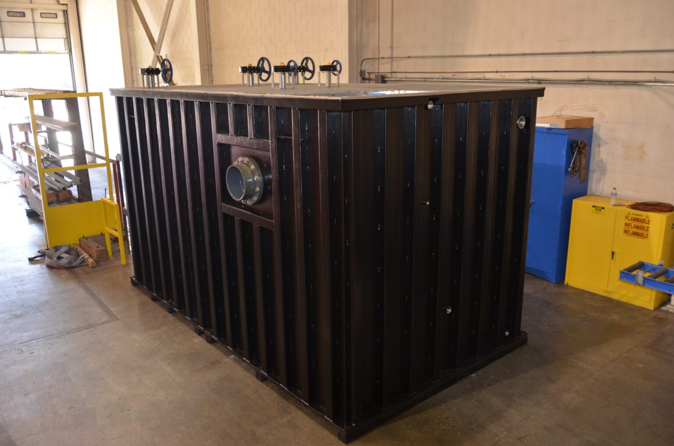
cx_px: 337
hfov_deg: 62.0
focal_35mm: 30
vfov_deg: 43.4
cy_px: 223
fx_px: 561
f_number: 3.5
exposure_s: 1/60
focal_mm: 20
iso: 800
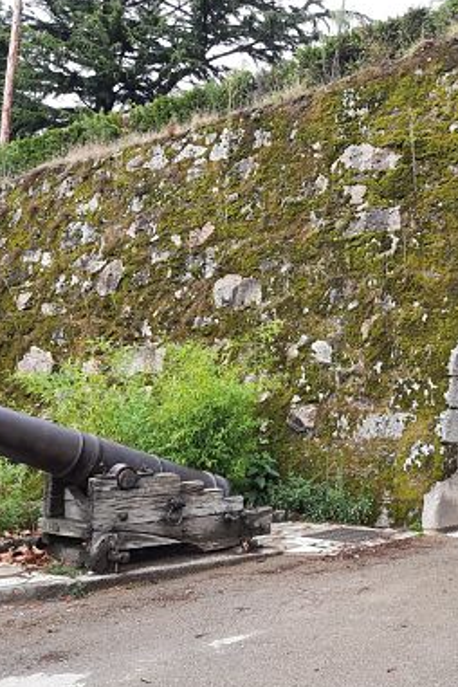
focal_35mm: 41
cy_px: 395
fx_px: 782
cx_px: 380
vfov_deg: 47.3
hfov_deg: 31.6
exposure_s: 1/100
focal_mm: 4.6
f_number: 2
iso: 100
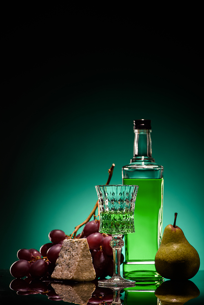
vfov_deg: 19.4
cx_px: 102
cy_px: 152
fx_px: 892
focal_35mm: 105
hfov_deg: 13.1
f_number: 9
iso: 100
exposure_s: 1/160
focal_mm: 105
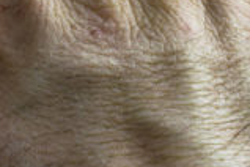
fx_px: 788
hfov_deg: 17.0
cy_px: 43
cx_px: -75
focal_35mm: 114
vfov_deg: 12.0
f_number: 10
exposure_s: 1/2.5
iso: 100
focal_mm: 25
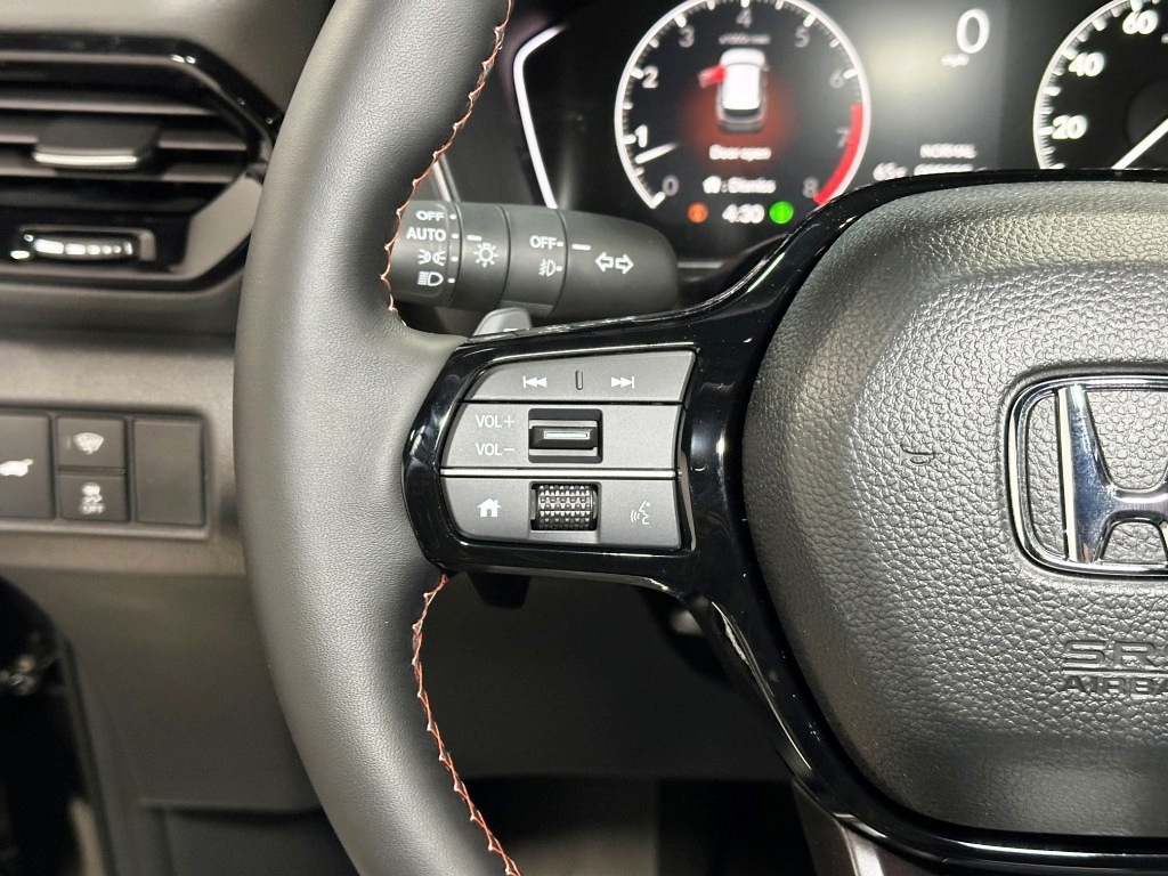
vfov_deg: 30.3
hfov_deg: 39.7
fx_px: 1620
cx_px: 584
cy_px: 438
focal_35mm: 48
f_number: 1.78
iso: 640
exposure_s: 1/30
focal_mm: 6.86
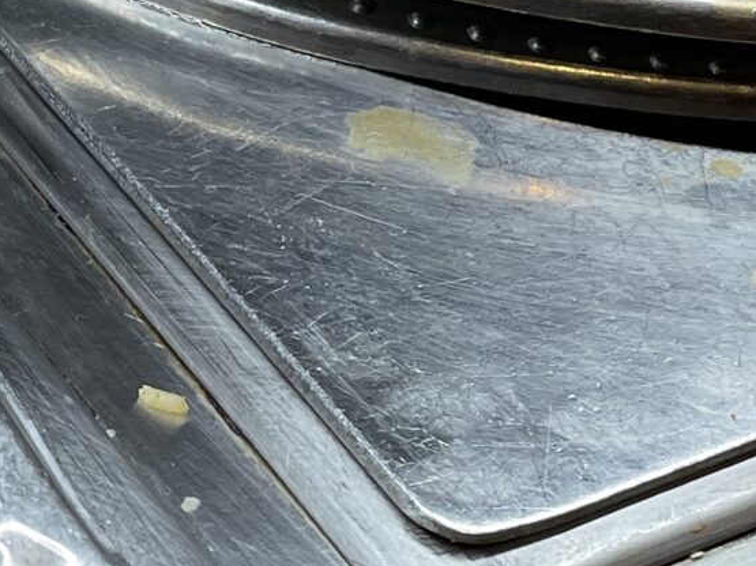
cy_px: 83
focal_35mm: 120
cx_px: -48
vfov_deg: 12.3
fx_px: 2620
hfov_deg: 16.0
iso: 80
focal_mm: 4.2
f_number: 1.6
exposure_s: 1/120
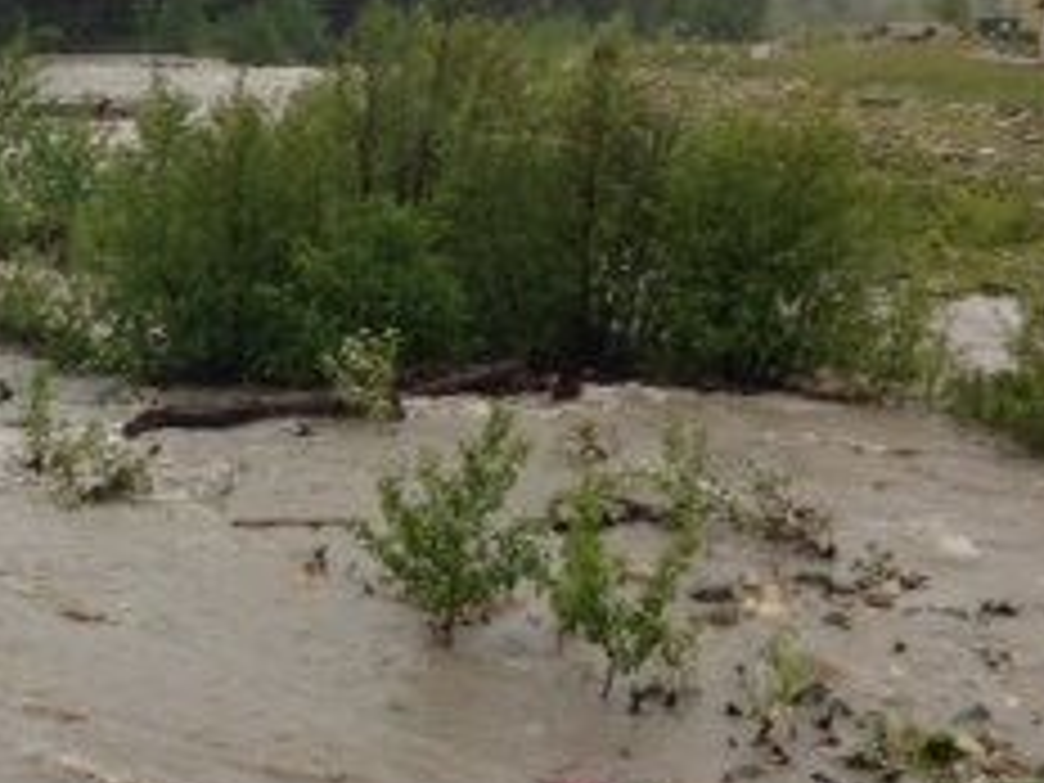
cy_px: 346
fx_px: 2745
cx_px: -50
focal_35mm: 91
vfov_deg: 16.2
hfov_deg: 20.7
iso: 50
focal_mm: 4.12
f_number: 2.4
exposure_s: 1/241
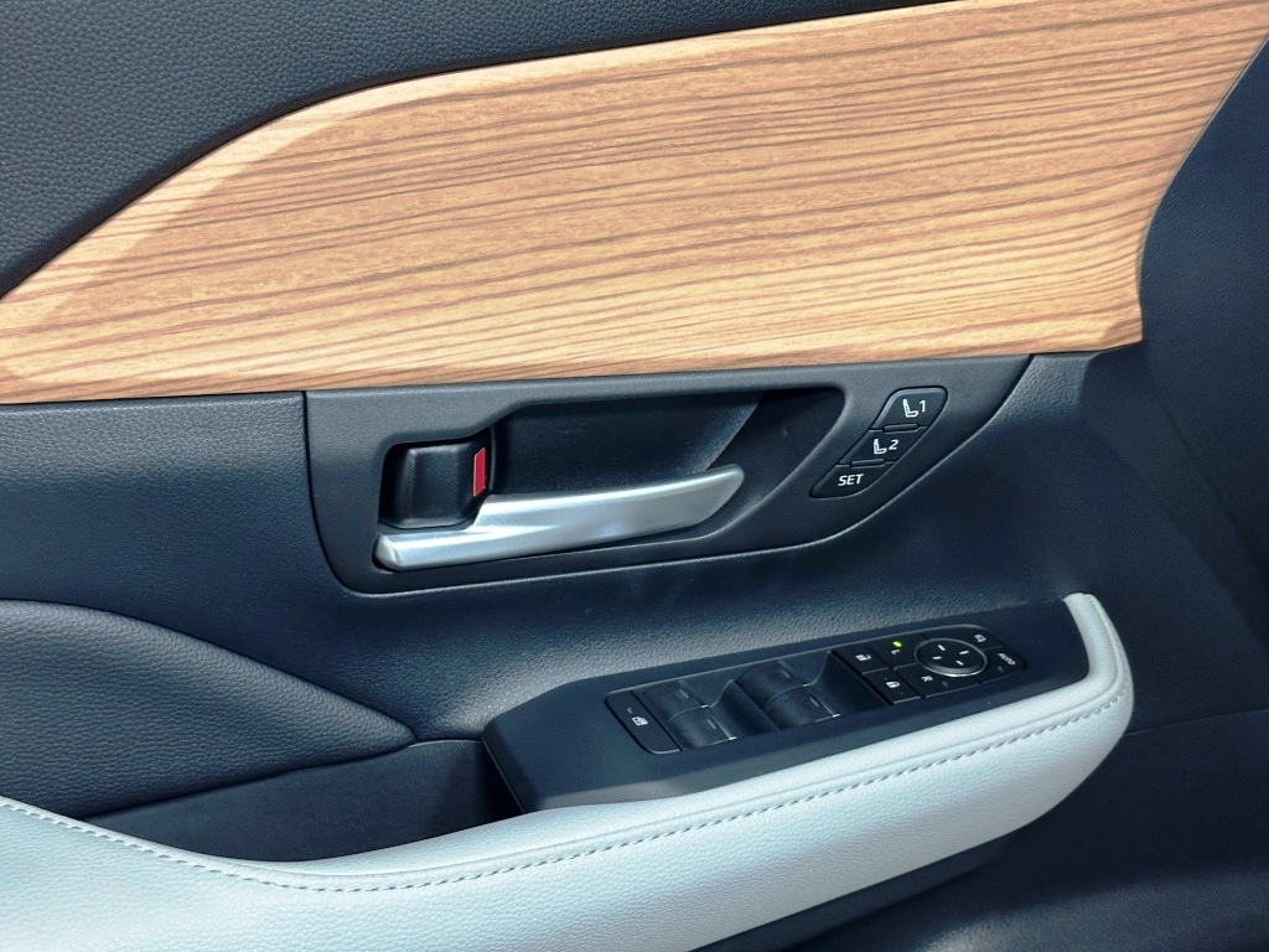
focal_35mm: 48
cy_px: 476
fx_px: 1760
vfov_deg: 30.3
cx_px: 634
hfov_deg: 39.7
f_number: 1.78
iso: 400
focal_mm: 6.86
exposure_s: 1/40
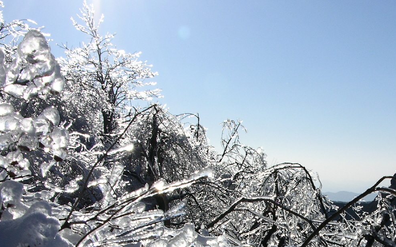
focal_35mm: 72
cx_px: 318
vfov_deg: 17.7
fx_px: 777
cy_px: 242
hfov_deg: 28.0
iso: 50
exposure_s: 1/386
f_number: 8
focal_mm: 8.9
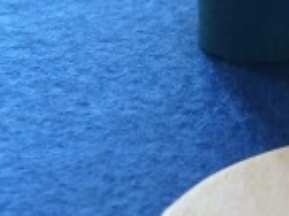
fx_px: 1051
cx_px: 416
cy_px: 46
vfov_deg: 11.7
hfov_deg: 14.7
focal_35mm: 126
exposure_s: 1/30
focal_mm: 4.12
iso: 80
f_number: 2.2
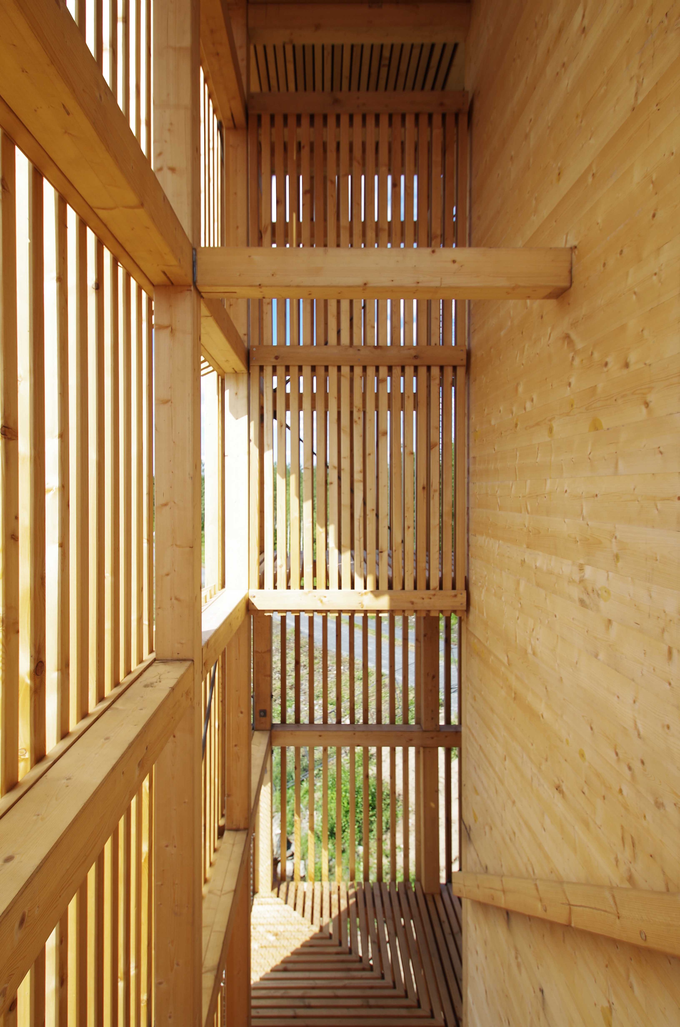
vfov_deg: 90.1
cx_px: 340
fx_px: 512
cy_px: 514
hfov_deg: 67.1
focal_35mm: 18
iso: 100
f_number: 5.6
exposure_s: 1/250
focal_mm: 11.88
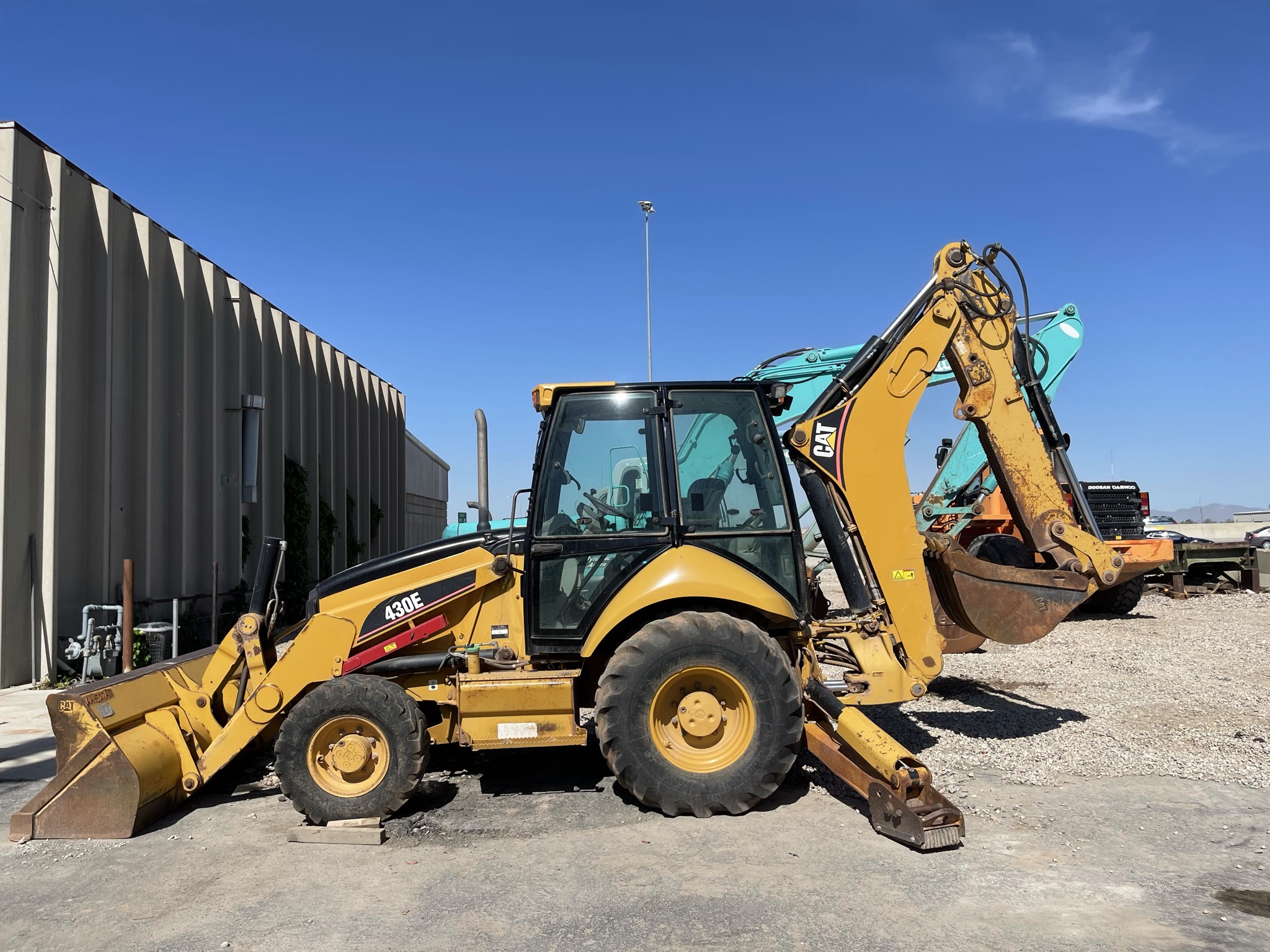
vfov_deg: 53.1
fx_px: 954
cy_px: 476
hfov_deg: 67.3
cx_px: 635
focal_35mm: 26
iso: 32
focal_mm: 5.1
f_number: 1.6
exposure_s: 1/4202
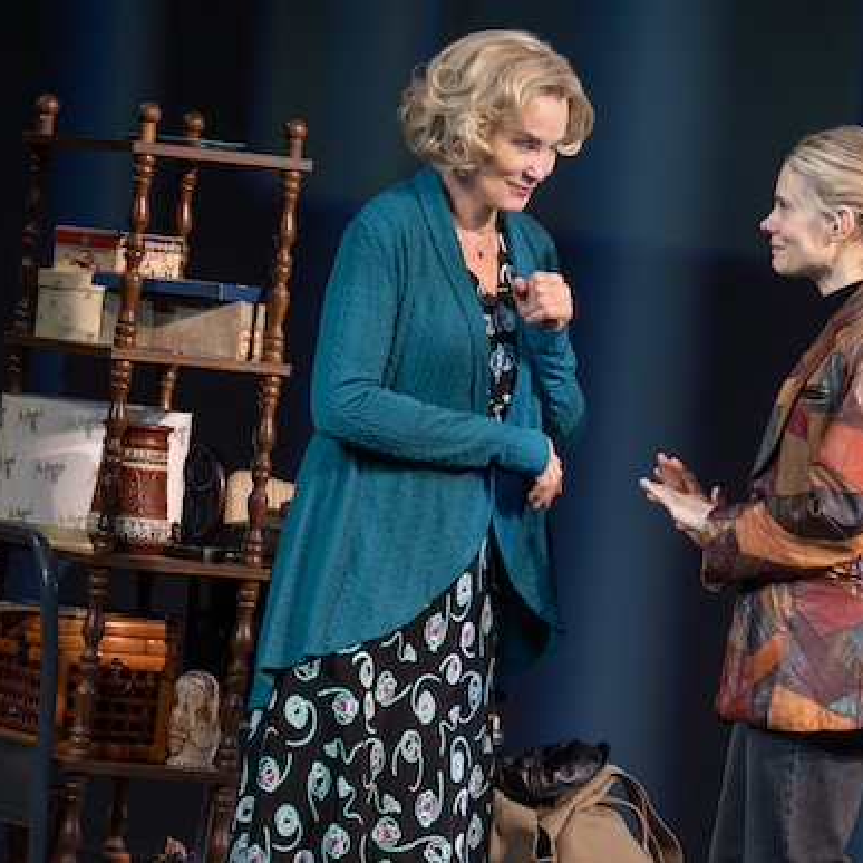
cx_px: 496
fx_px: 10859
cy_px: 433
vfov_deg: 4.6
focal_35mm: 385
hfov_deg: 4.6
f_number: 5.6
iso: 1600
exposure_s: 1/320
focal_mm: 200
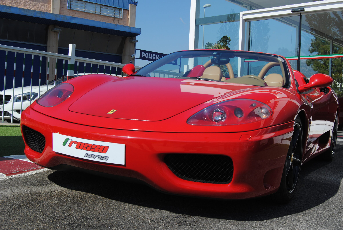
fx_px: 401
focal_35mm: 42
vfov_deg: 32.0
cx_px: 181
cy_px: 117
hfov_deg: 46.3
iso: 100
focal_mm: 26
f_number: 9
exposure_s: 1/320
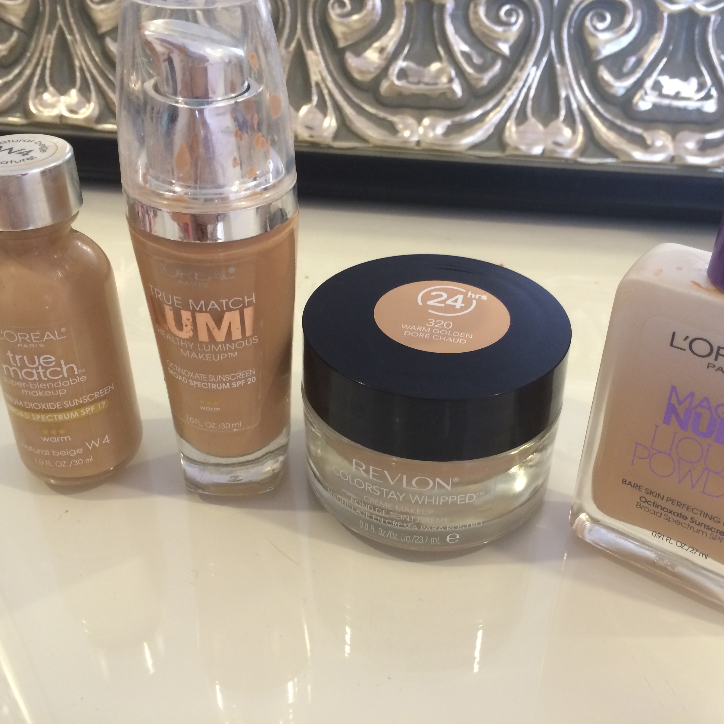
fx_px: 852
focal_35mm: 36
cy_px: 357
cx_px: 385
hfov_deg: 46.0
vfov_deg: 46.0
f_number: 2.2
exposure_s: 1/30
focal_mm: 4.12
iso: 125
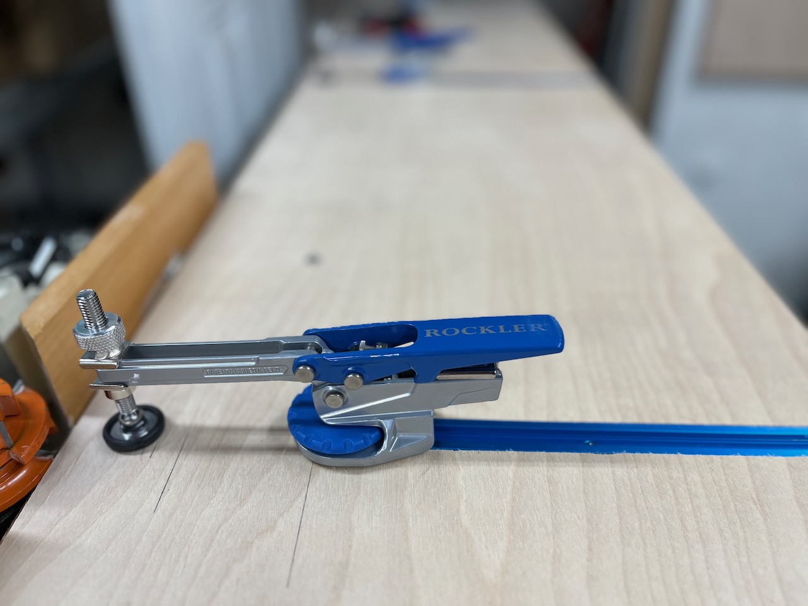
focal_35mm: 26
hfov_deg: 67.3
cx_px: 404
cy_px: 303
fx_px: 607
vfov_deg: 53.1
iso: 80
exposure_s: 1/101
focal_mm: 5.1
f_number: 1.6
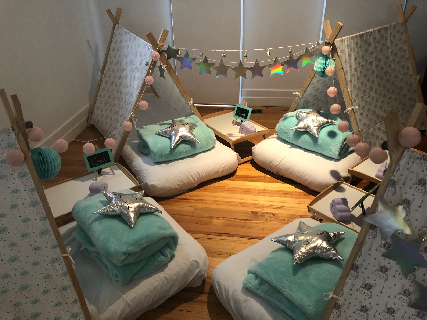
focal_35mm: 28
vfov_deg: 49.7
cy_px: 160
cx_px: 214
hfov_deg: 63.4
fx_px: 345
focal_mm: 3.99
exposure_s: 1/17
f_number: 1.8
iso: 50
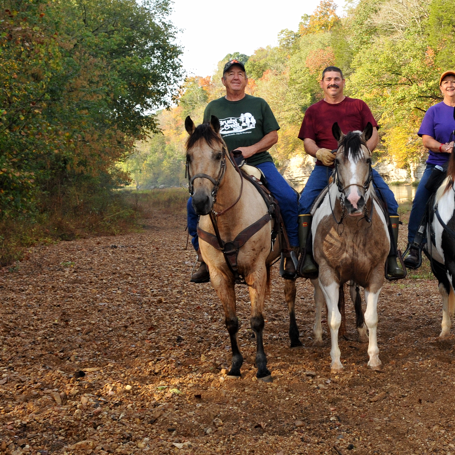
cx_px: 383
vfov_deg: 26.4
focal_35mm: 65
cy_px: 154
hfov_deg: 25.9
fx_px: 966
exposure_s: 1/250
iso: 320
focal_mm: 23
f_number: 5.6
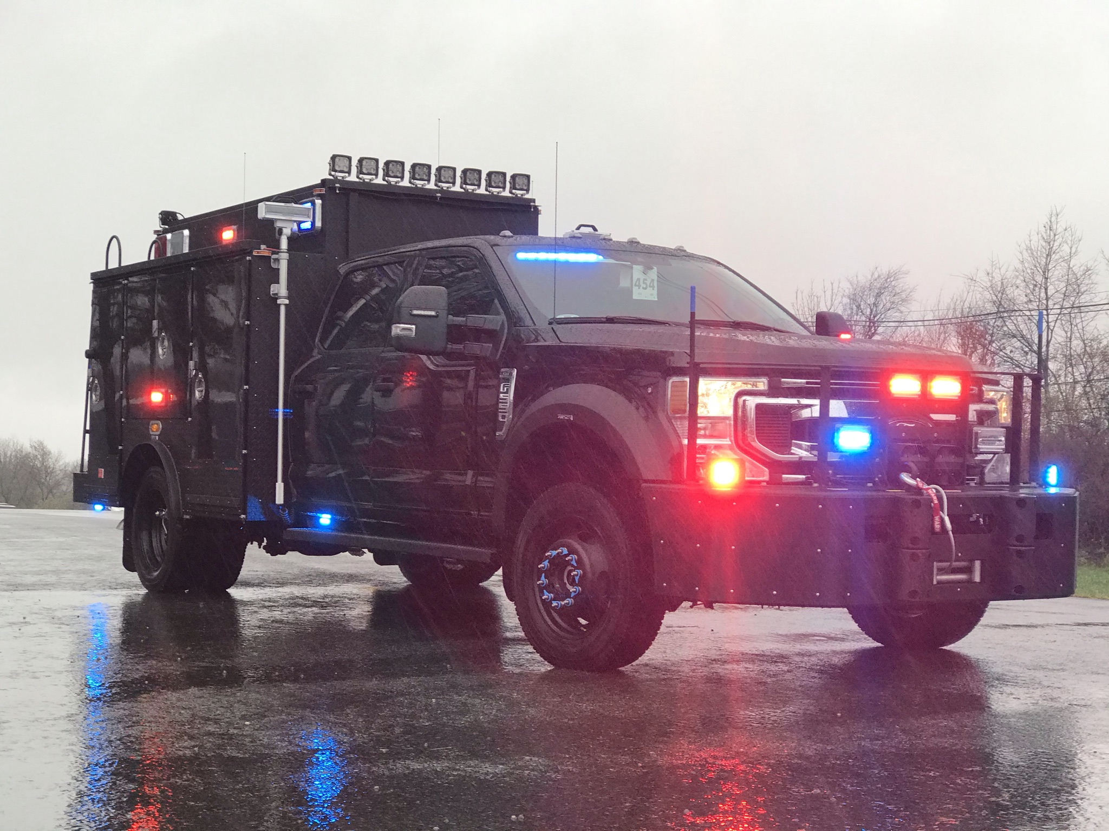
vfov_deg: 25.7
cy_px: 416
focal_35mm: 57
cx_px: 554
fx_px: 1826
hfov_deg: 33.8
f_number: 2.8
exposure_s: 1/95
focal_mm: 6.6
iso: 64
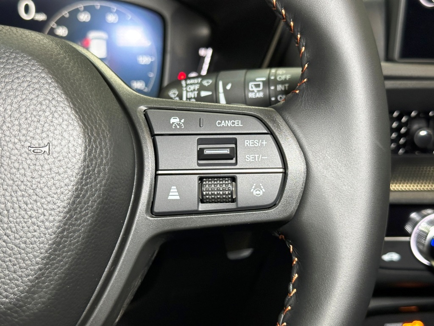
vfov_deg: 30.3
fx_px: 602
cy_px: 163
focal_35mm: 48
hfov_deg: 39.7
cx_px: 217
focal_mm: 6.86
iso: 320
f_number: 1.78
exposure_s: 1/40
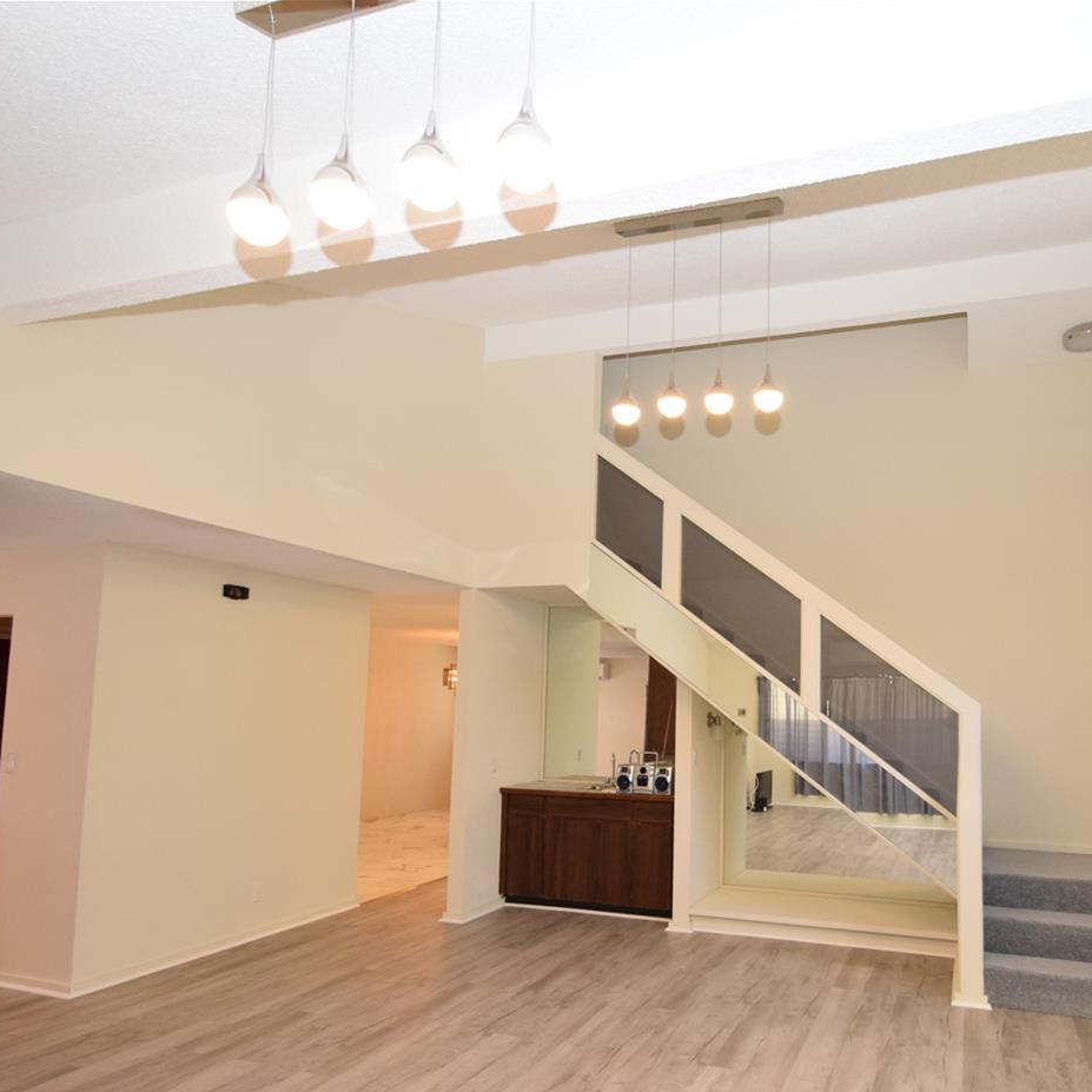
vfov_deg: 69.2
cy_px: 627
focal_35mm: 22
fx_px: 785
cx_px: 706
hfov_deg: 68.1
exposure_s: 1/100
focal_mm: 10
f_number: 5
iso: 800
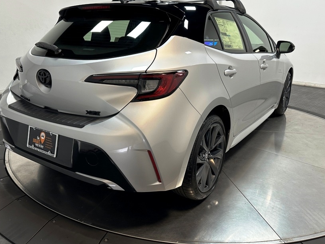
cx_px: 147
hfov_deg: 59.9
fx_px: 282
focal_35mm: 30
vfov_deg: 46.7
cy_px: 107
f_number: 1.78
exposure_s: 1/60
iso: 200
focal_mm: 6.86
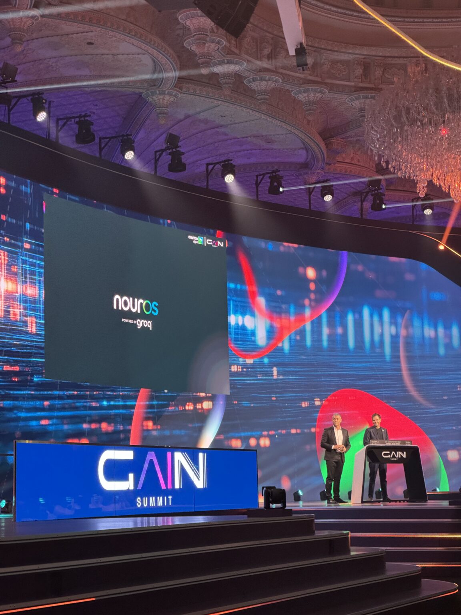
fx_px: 1367
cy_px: 308
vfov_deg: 25.3
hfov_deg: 19.1
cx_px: 230
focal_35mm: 77
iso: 1250
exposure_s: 1/40
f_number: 2.8
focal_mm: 9
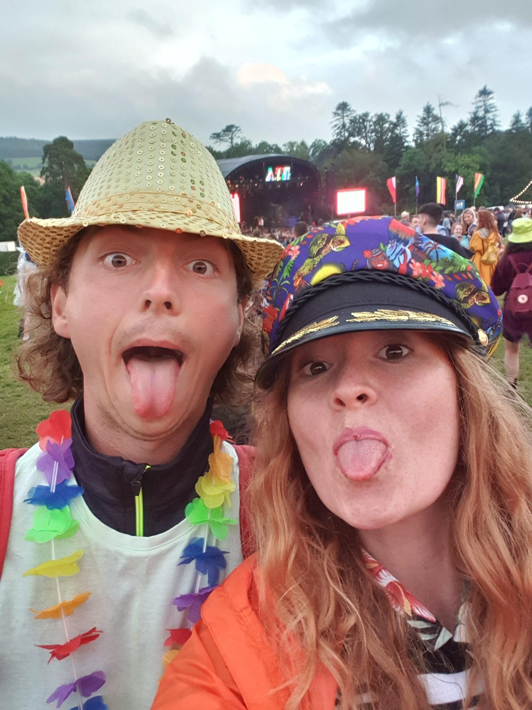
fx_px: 635
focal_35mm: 31
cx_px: 266
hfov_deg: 45.4
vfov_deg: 58.4
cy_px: 355
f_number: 1.7
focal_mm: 2.92
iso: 160
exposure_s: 1/50
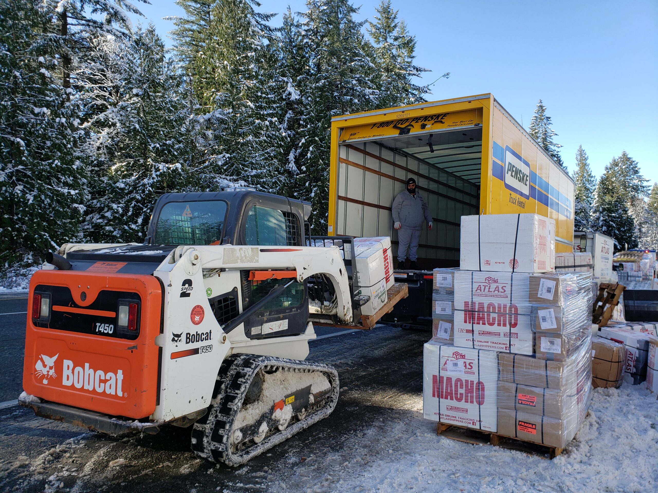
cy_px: 246
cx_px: 329
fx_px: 494
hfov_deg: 67.3
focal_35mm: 26
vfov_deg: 53.1
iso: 50
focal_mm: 4.3
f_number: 2.4
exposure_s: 1/507
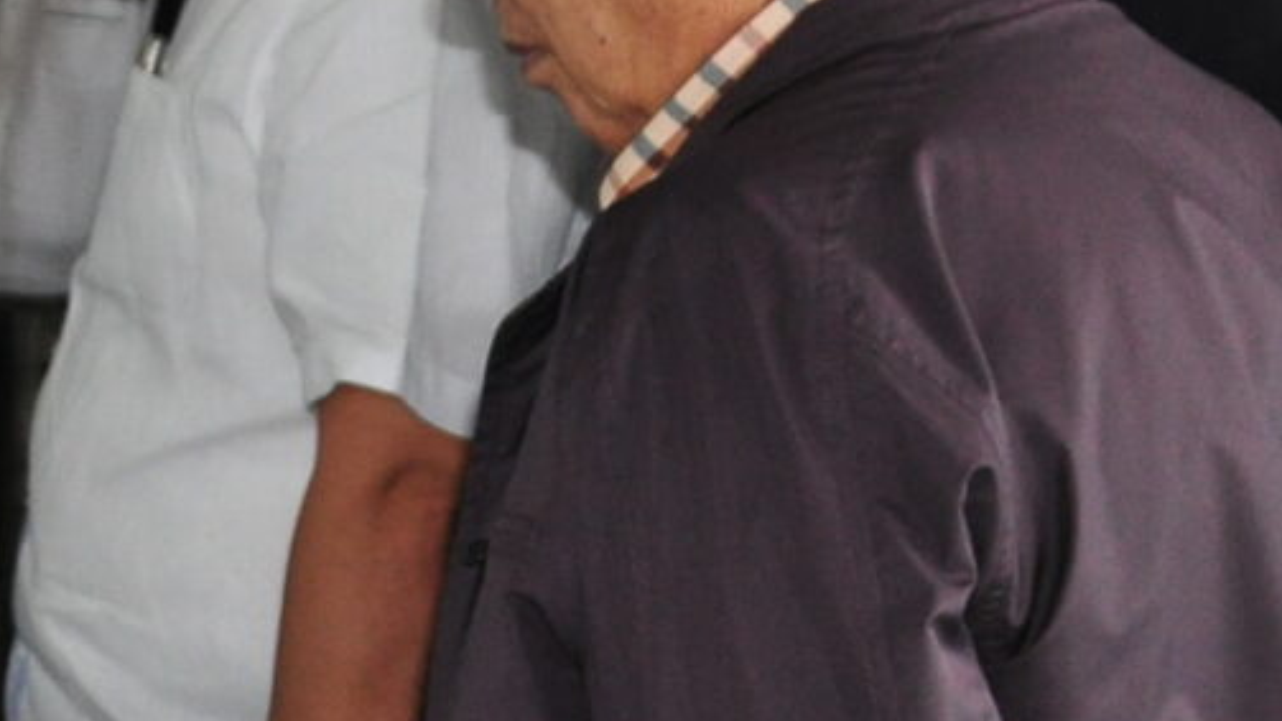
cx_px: -1101
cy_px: 135
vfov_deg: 9.0
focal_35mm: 134
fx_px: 4560
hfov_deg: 14.0
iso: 800
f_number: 4
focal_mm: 21
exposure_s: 1/60
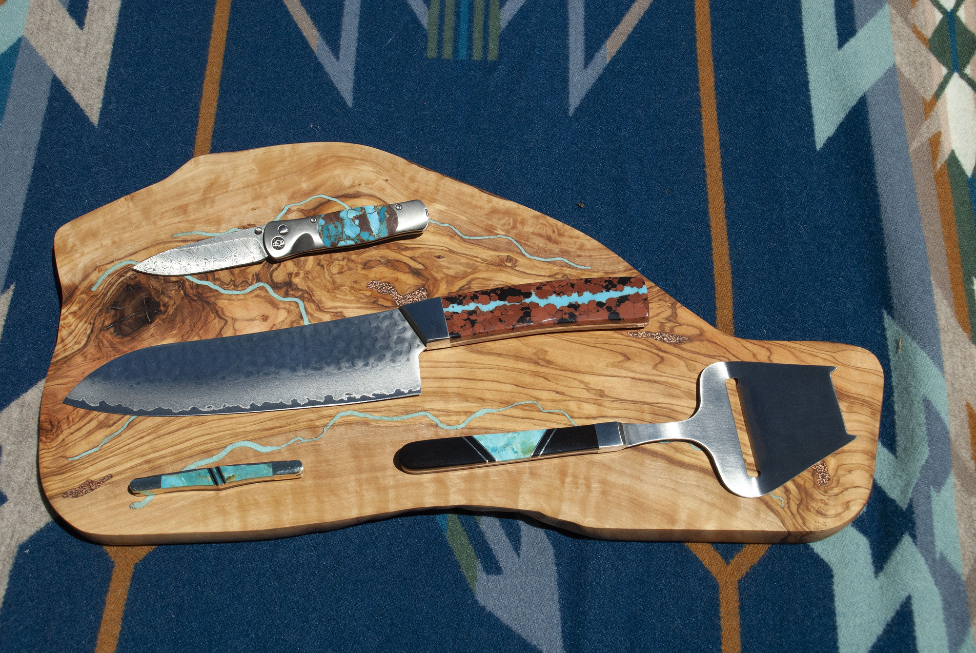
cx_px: 488
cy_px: 326
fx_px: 1262
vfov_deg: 29.0
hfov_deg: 42.3
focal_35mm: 46
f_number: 11
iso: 320
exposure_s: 1/500
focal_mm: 31
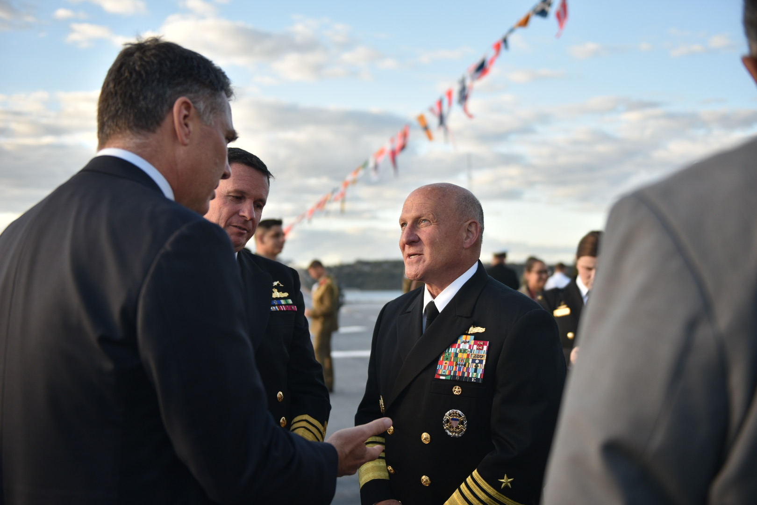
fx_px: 799
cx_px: 378
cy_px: 252
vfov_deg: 35.1
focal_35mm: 38
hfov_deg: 50.7
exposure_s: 1/640
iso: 200
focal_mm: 38
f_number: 2.8
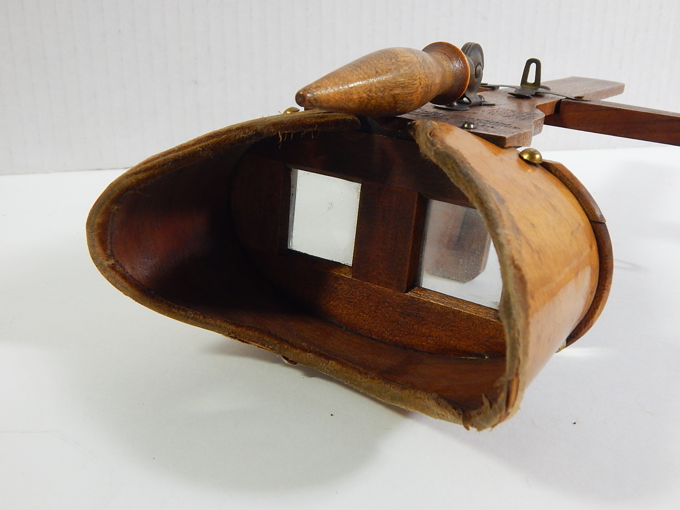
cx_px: 340
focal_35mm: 38
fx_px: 746
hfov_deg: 49.0
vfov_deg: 37.7
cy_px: 255
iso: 400
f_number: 3.4
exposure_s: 1/50
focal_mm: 6.8
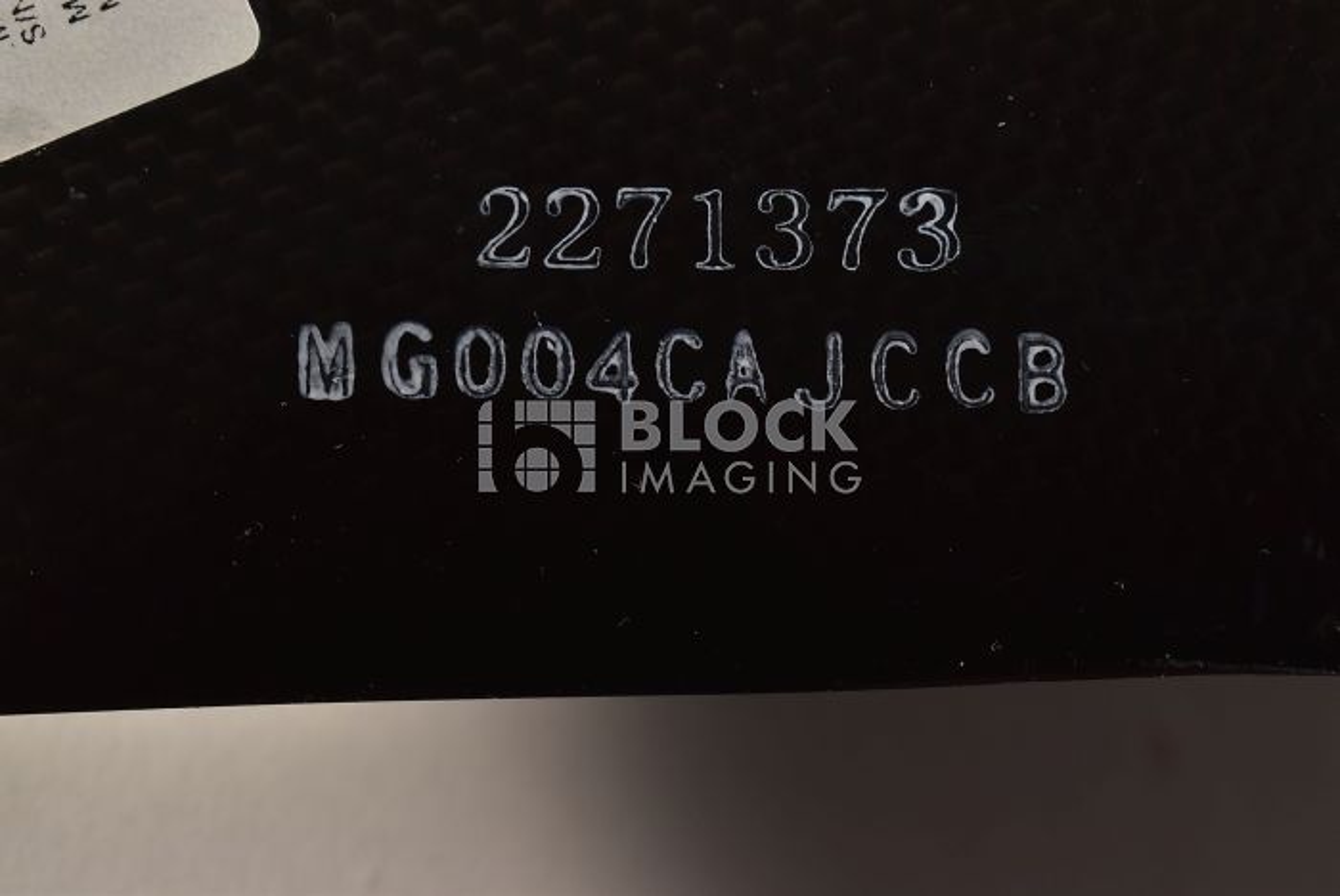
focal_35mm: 82
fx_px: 3073
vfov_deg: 16.6
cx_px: 670
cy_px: 448
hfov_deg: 24.6
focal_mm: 55
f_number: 10
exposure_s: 1/160
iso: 400
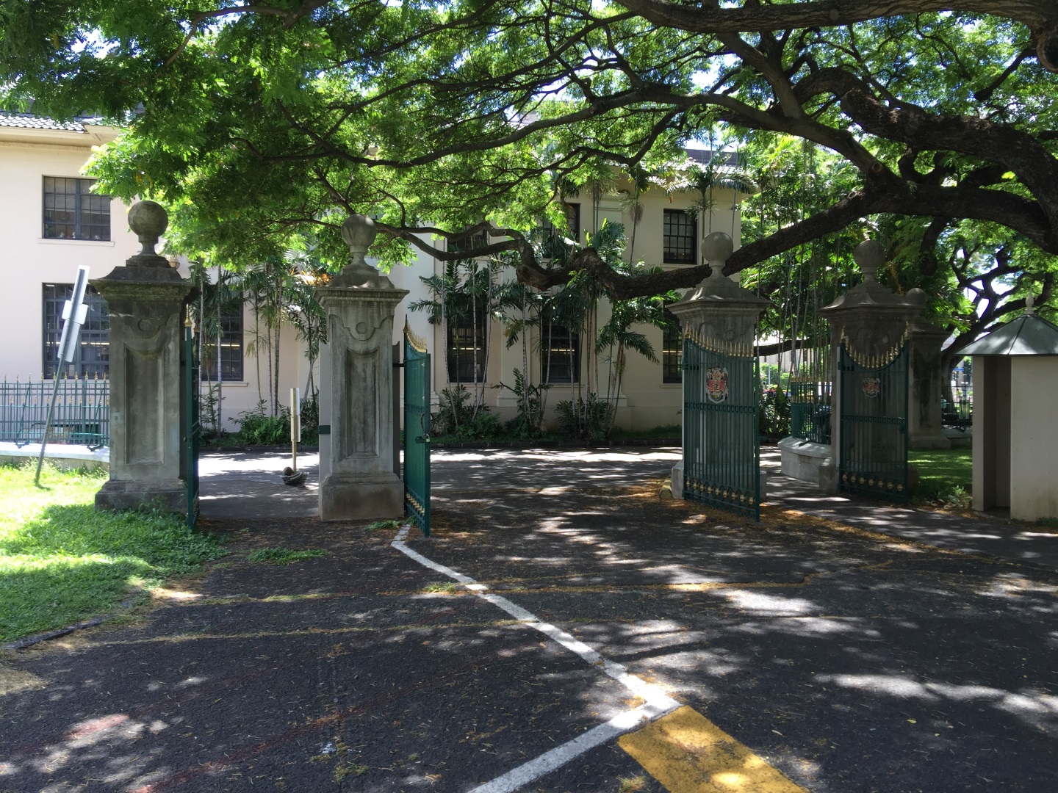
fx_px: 886
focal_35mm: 29
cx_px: 529
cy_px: 396
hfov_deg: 61.7
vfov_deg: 48.2
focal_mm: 4.15
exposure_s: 1/201
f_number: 2.2
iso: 32
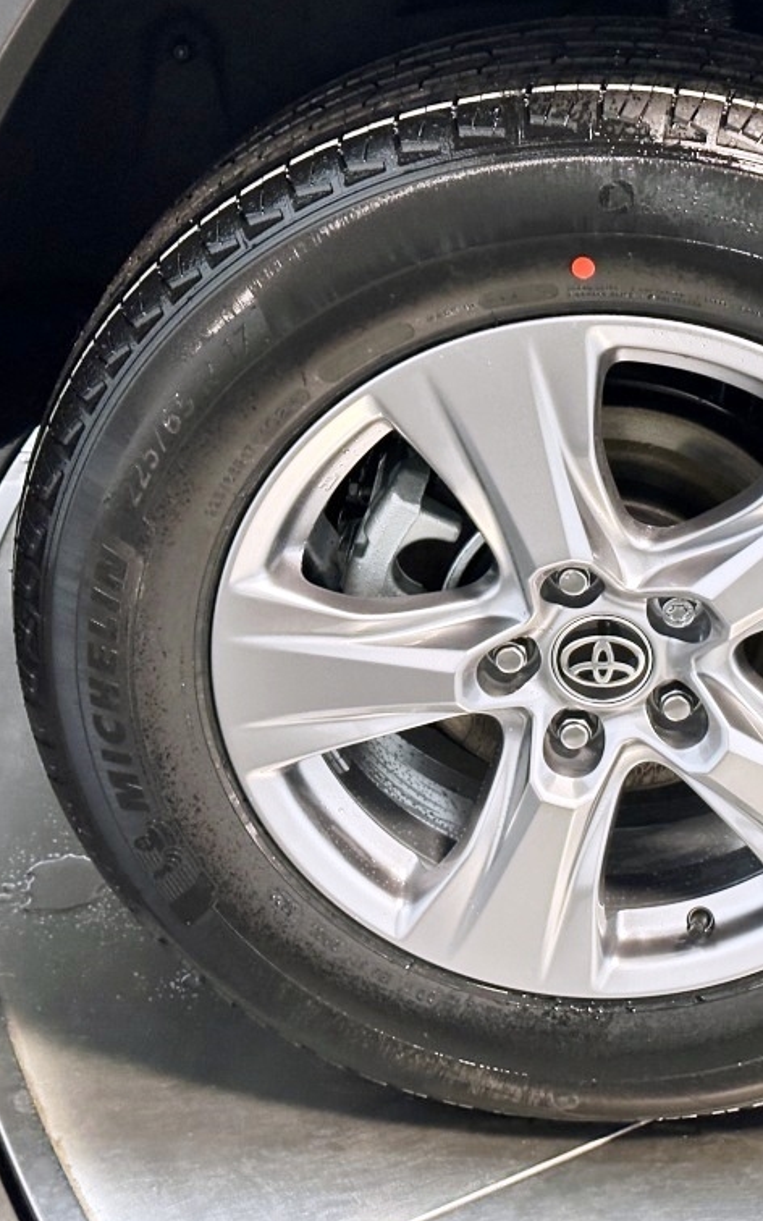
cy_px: 615
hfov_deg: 18.7
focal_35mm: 69
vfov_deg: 29.8
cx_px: 595
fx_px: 2295
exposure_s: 1/30
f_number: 1.78
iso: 500
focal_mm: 6.86
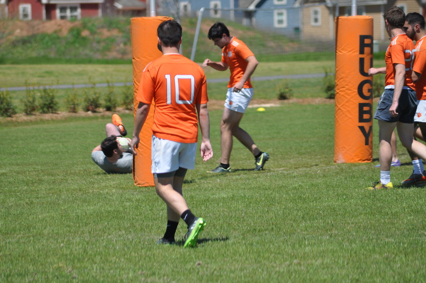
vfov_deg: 4.7
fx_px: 3457
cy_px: 142
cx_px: 213
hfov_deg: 7.1
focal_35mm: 292
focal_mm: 195
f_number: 4.8
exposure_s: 1/1250
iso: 400
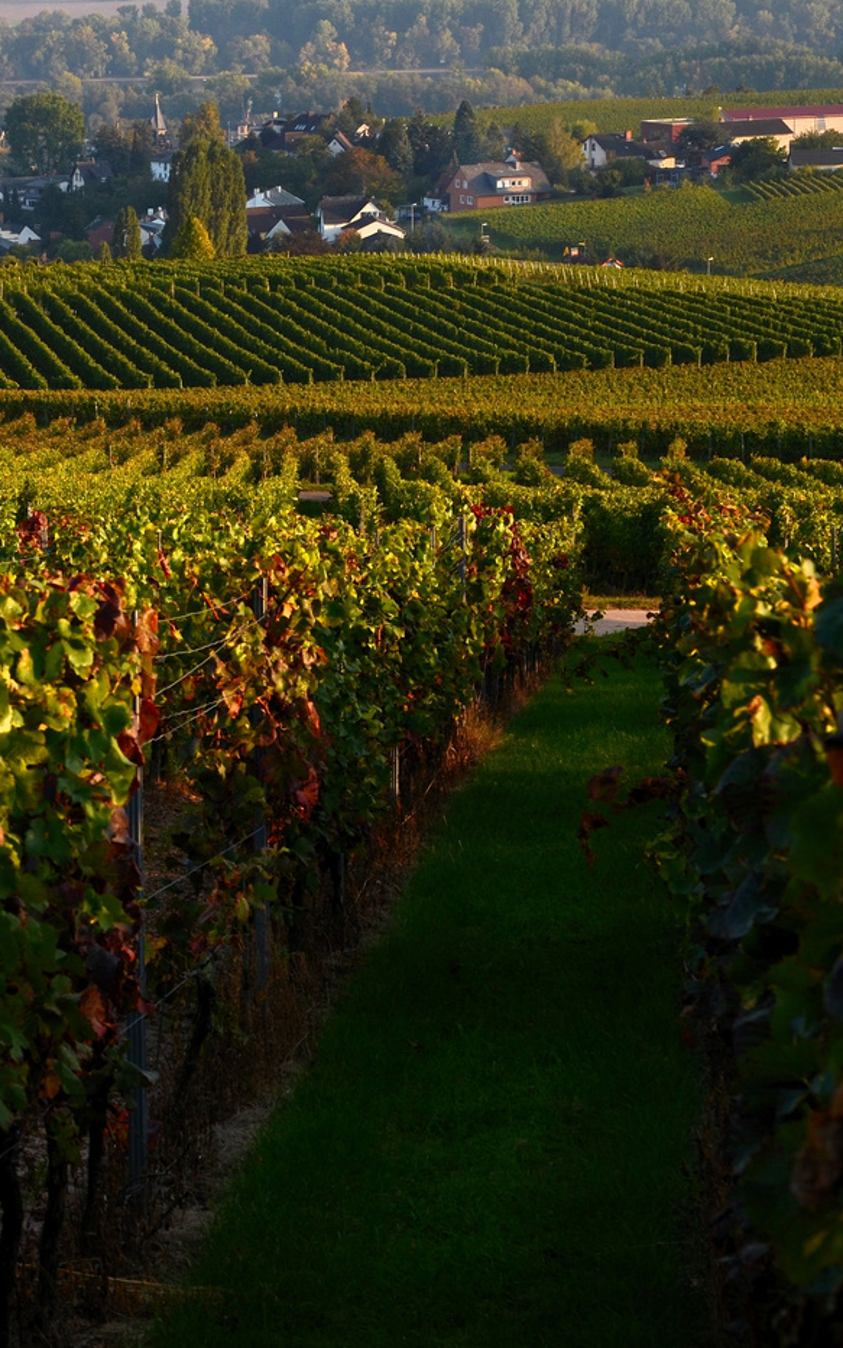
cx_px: -53
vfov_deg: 16.3
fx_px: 4706
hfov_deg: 10.1
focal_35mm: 128
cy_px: 646
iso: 100
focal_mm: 48
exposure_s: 1/160
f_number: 8
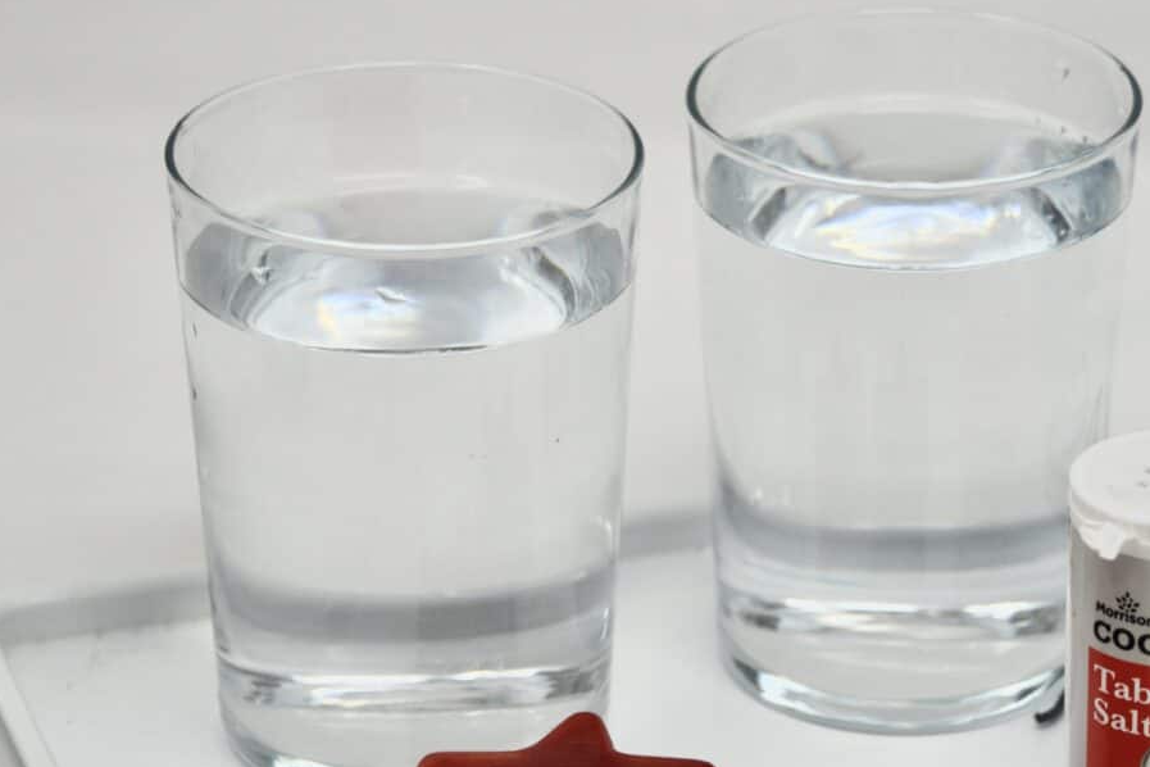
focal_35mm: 209
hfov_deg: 9.8
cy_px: 485
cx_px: 856
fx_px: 6676
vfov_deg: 6.6
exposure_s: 1/320
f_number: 5.6
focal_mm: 122
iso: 400
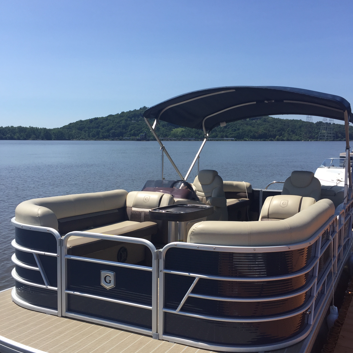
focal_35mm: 35
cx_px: 176
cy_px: 191
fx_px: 404
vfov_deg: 47.2
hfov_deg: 47.2
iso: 32
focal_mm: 4.15
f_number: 2.2
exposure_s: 1/2326
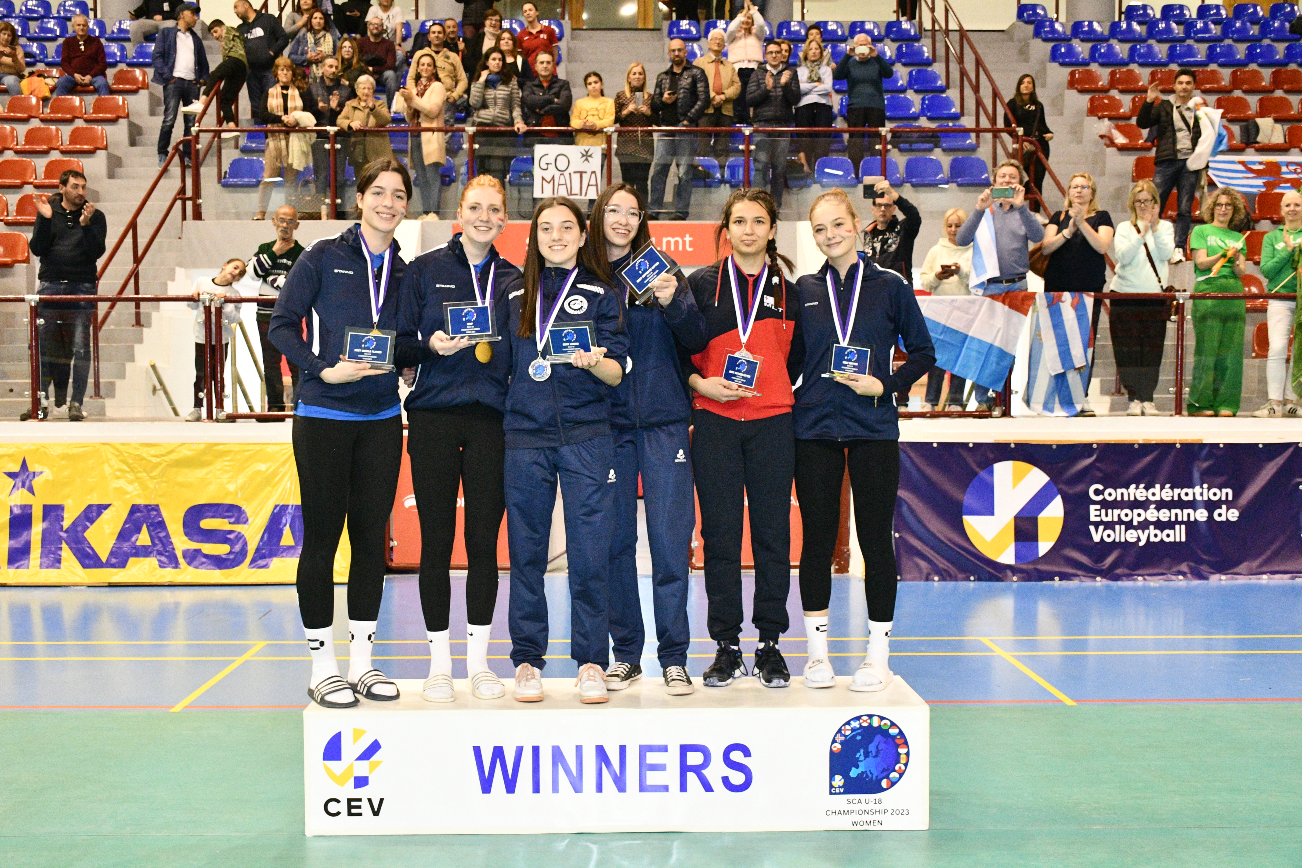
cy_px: 434
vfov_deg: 33.4
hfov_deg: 48.5
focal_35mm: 40
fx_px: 1447
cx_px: 651
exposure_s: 1/60
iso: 6400
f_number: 6.3
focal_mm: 27
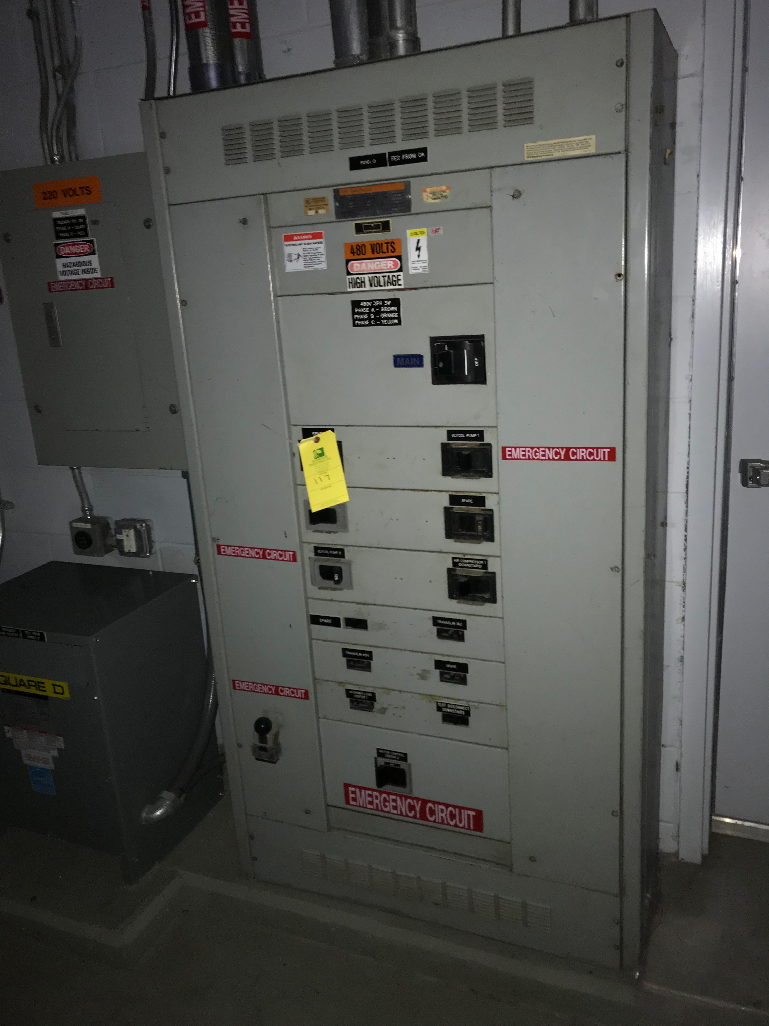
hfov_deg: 49.7
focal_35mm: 28
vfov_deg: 63.4
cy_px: 513
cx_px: 384
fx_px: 829
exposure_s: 1/16
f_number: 1.8
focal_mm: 3.99
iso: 40
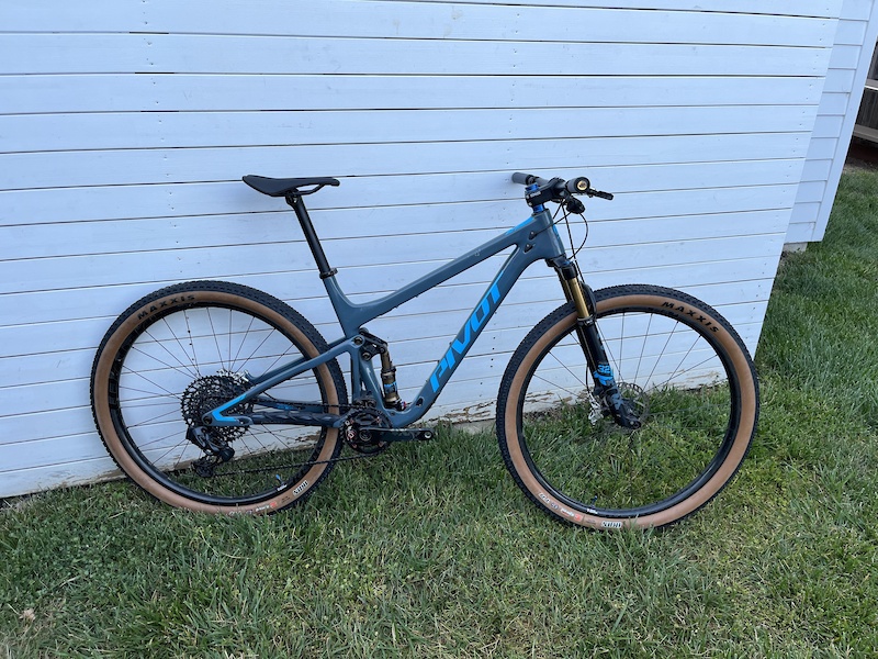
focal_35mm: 26
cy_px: 330
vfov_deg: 53.1
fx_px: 659
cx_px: 439
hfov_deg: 67.3
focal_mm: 5.1
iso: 40
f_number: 1.6
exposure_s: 1/172
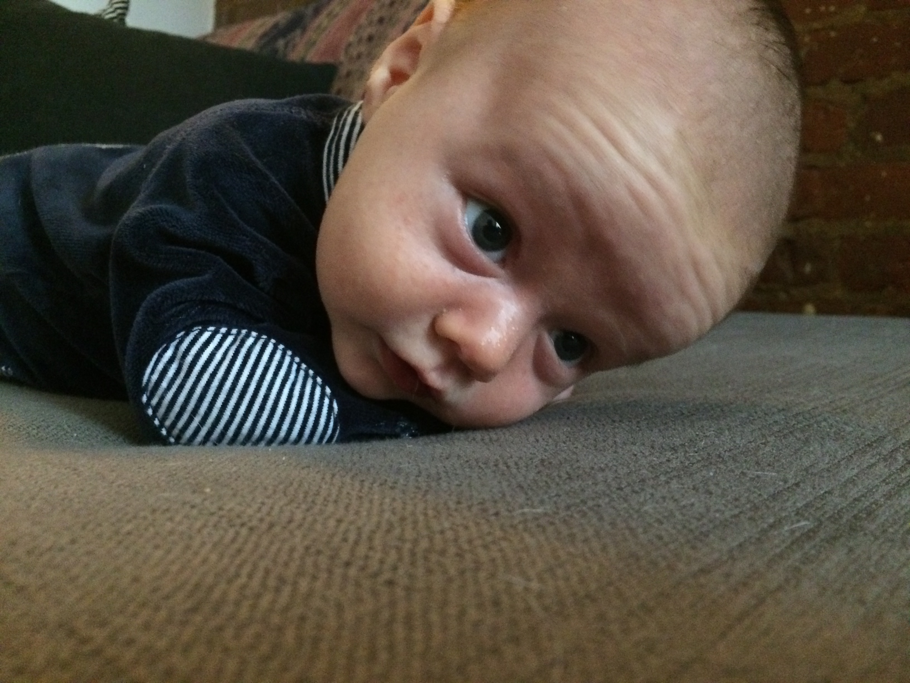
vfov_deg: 48.2
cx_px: 455
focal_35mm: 29
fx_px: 762
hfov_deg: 61.7
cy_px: 342
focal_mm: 4.15
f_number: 2.2
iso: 500
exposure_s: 1/15
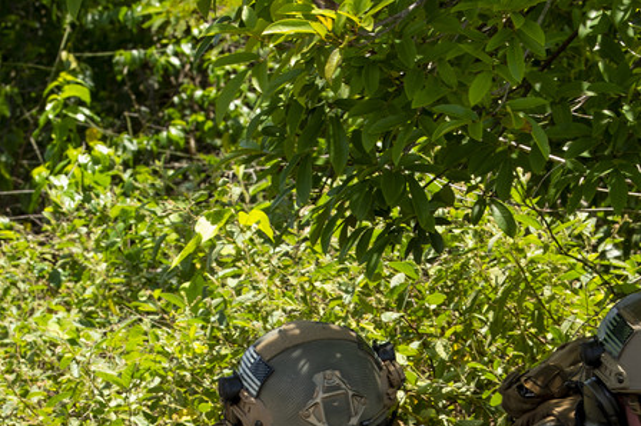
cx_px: 356
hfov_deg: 7.8
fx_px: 4679
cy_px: 569
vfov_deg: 5.2
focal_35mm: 263
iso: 200
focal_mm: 98
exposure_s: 1/100
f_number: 10
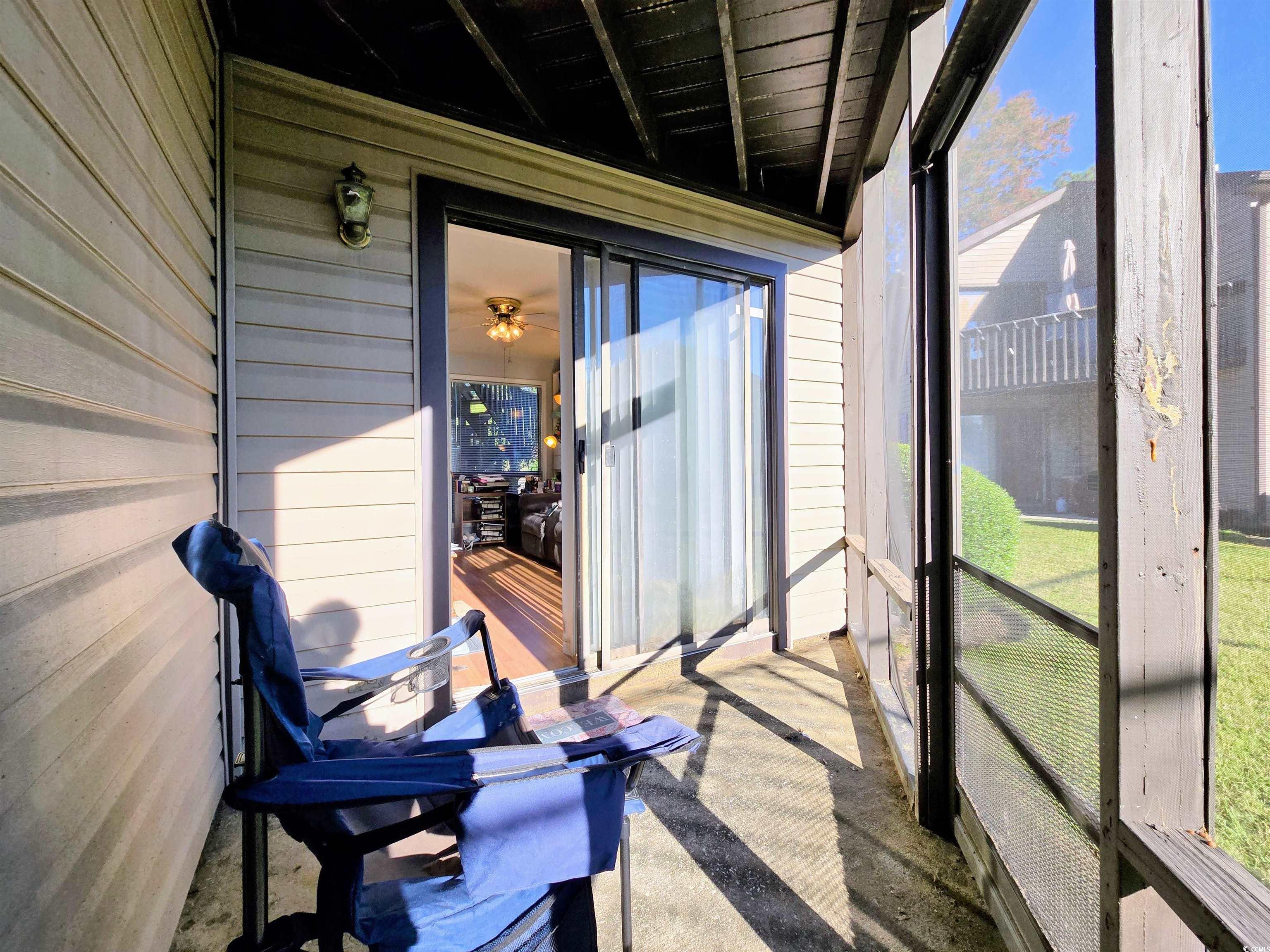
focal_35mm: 13
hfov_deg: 106.2
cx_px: 635
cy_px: 476
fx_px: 477
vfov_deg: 89.9
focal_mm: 2.2
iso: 50
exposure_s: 1/750
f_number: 2.2
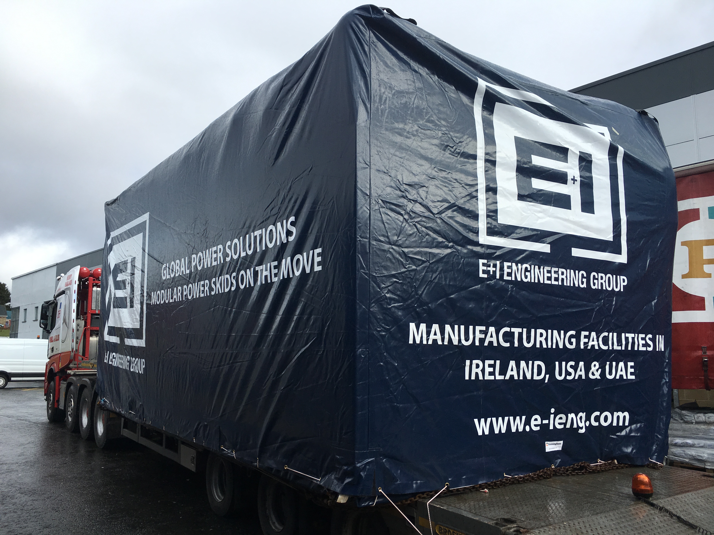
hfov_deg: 61.7
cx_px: 357
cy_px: 268
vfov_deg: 48.2
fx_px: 598
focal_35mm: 29
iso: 25
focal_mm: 4.15
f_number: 2.2
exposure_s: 1/1115
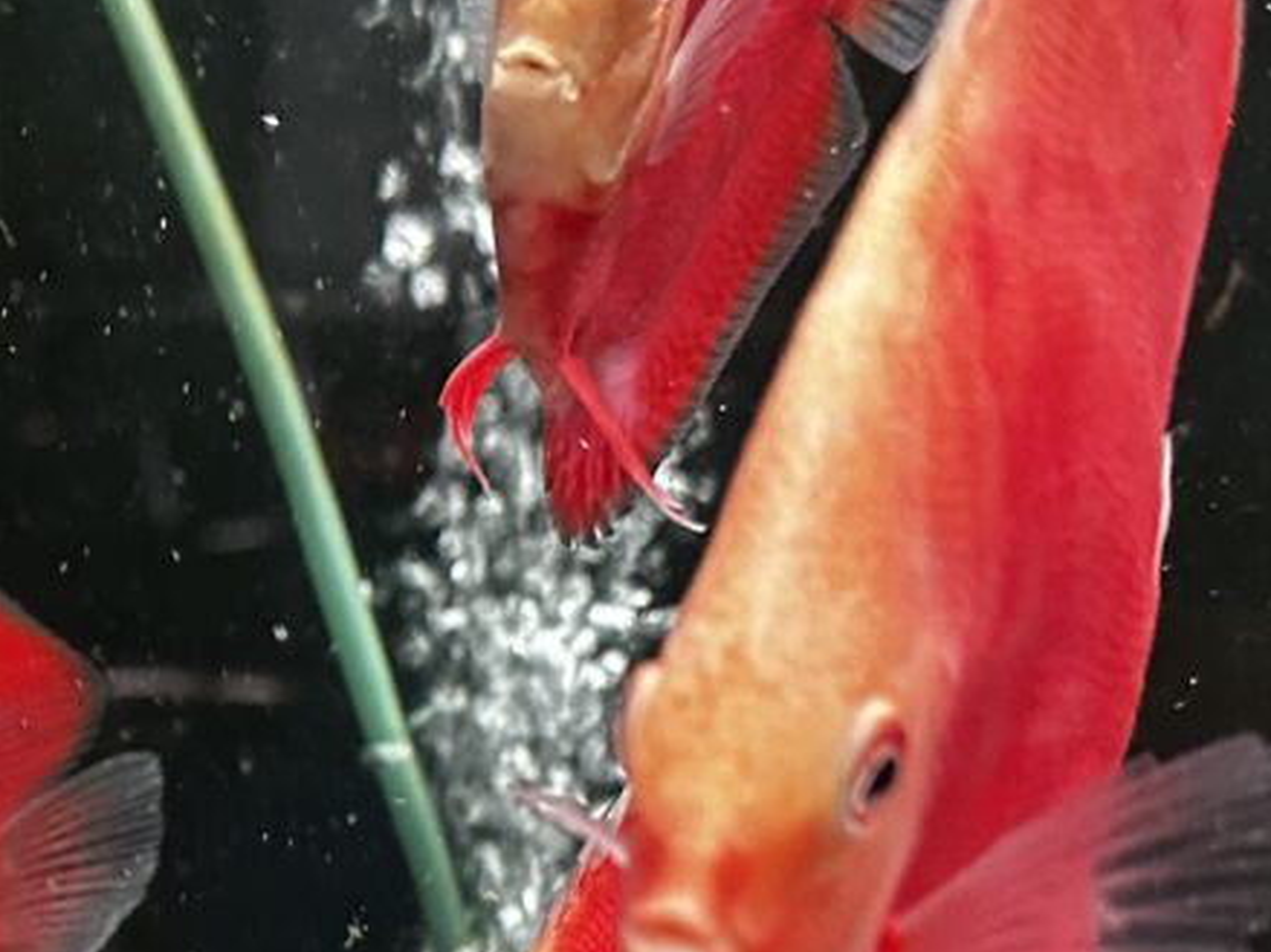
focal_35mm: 84
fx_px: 3083
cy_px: 1285
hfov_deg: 22.4
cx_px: -3
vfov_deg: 16.5
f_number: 1.78
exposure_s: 1/60
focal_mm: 6.86
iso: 400
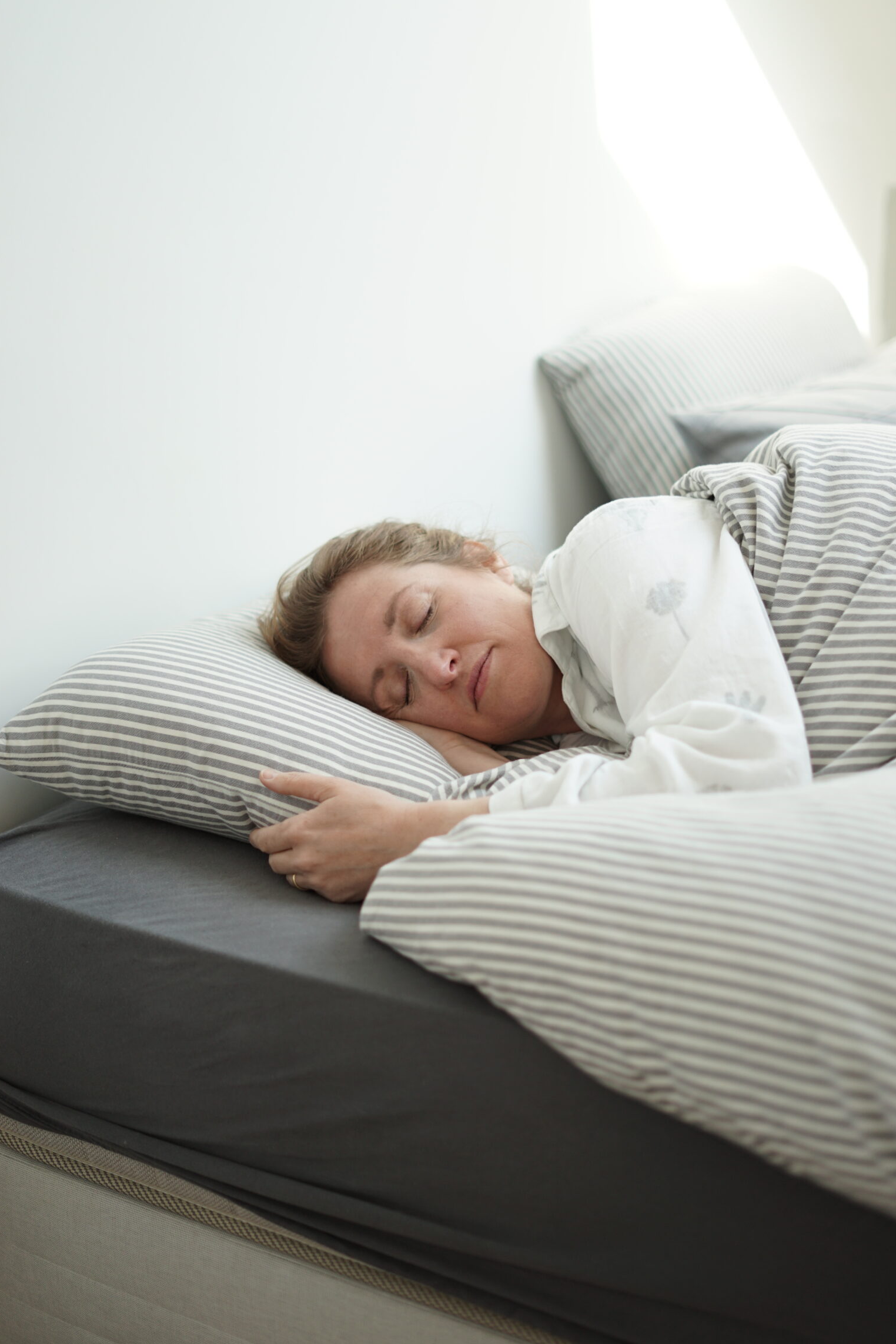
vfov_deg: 35.6
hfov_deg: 24.2
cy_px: 663
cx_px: 479
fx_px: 2091
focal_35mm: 56
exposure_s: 1/400
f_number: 1.8
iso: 200
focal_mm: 50
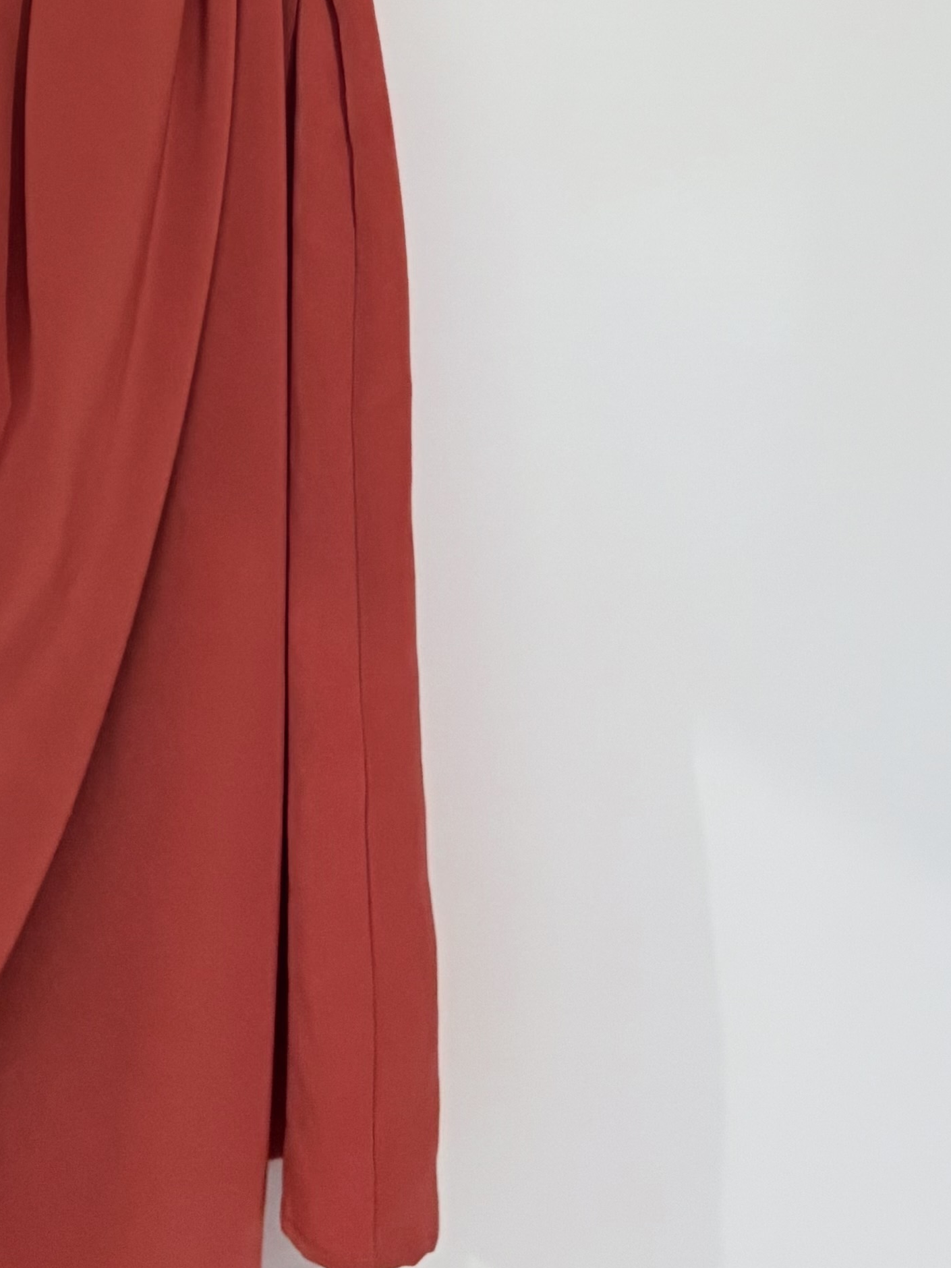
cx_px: 38
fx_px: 2894
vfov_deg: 23.0
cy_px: -192
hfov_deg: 18.3
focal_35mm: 79
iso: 320
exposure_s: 1/50
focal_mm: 5.96
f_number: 1.6
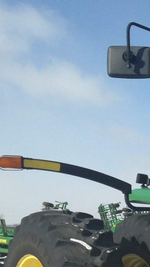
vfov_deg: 18.5
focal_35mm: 112
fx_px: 791
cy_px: 278
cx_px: 365
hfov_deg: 9.6
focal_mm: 4.12
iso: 64
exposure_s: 1/1642
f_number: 2.4
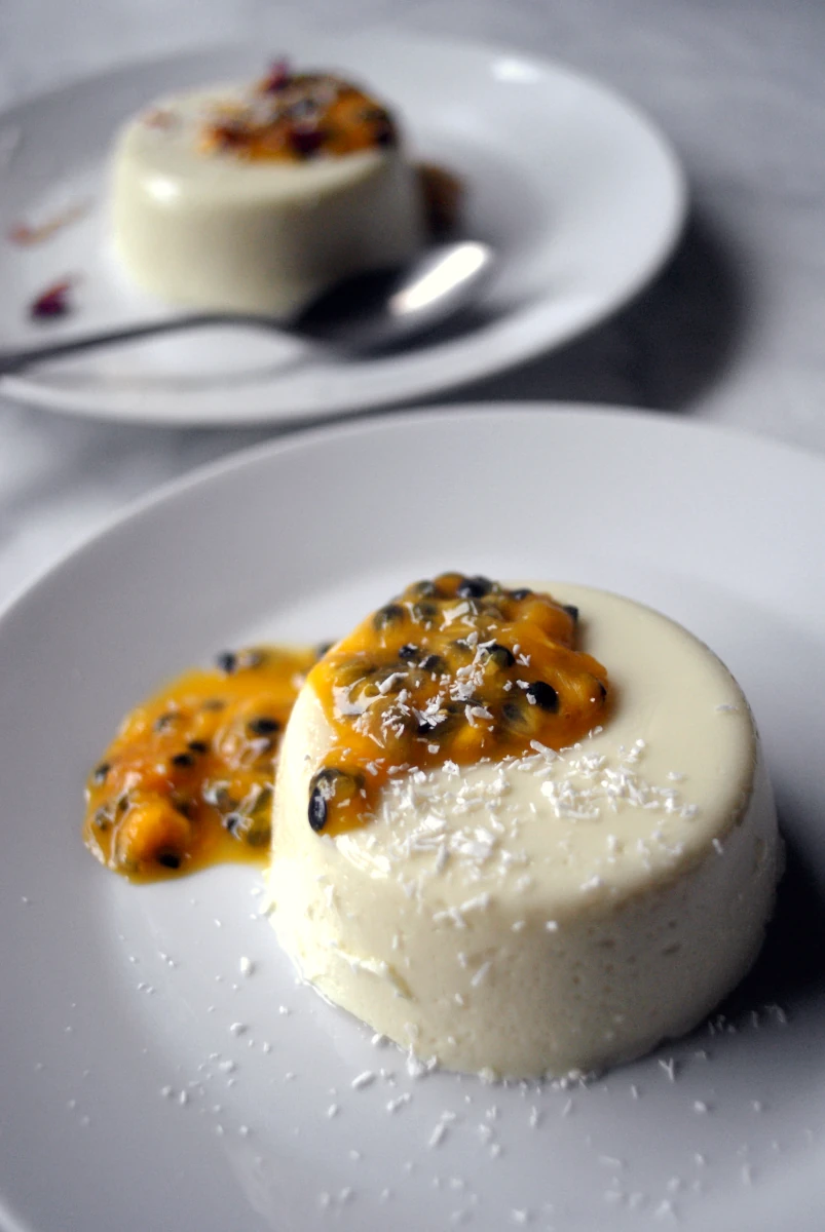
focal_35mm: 42
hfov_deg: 32.0
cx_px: 412
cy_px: 616
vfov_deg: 46.4
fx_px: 1440
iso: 400
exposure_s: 1/100
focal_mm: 28
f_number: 2.8
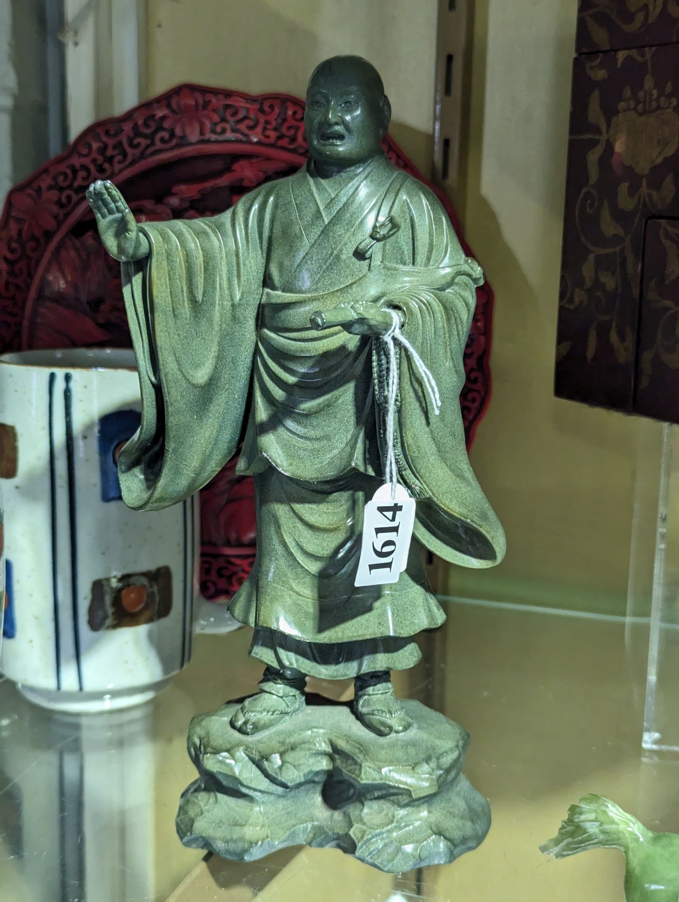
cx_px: 340
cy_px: 451
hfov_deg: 30.3
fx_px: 1252
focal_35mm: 48
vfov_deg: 39.6
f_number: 1.85
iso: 359
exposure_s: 1/99.9
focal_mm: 6.81
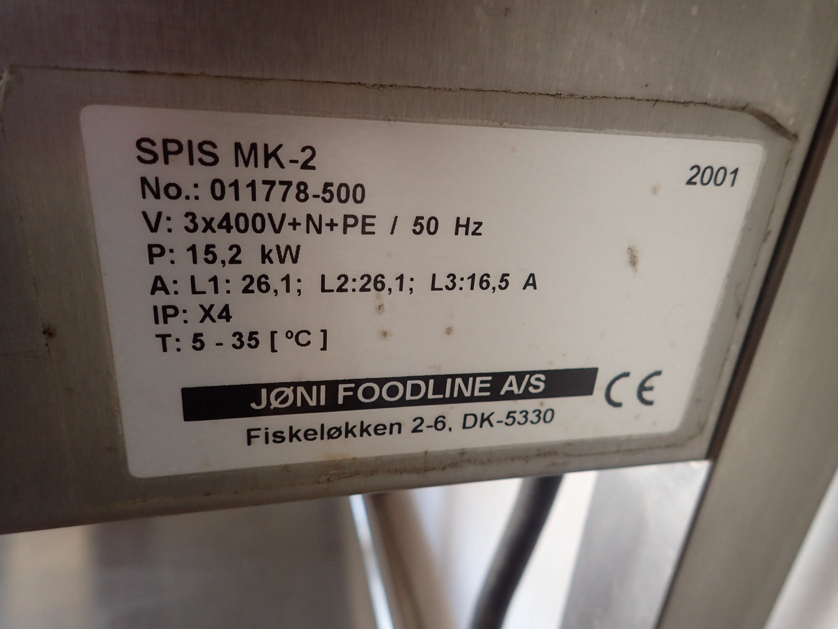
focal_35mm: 25
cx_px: 419
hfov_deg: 69.4
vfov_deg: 54.9
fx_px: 605
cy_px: 314
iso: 200
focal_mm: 4.5
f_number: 2
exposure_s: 1/40
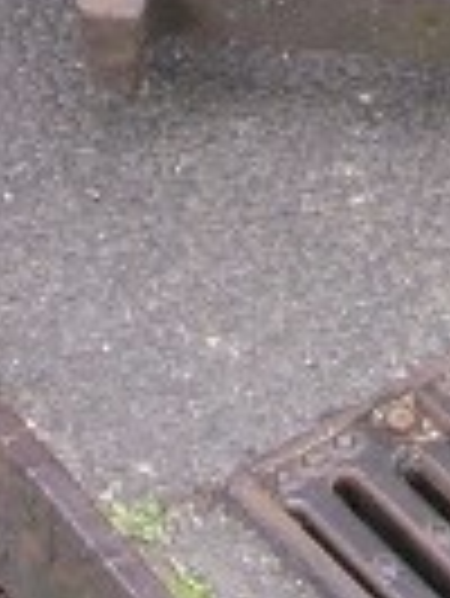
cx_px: -108
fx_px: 3963
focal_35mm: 229
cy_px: -661
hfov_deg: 6.5
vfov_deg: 8.2
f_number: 2.8
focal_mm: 5.8
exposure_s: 1/55.5
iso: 100
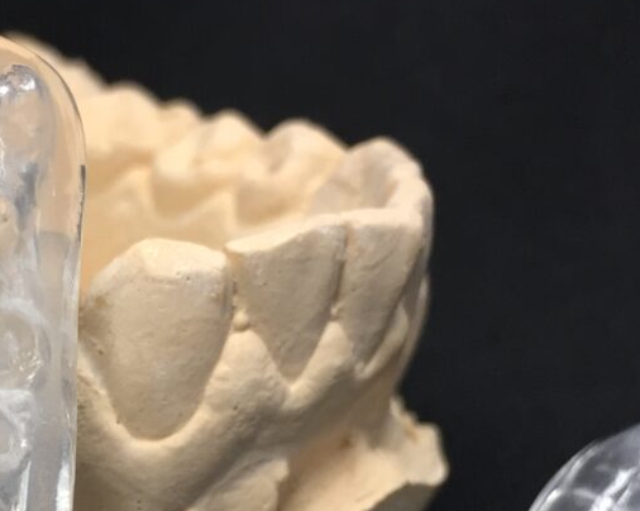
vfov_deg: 17.0
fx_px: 1628
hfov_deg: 21.5
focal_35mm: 86
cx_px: 16
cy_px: 631
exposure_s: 1/30
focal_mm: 4.15
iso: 80
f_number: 2.2
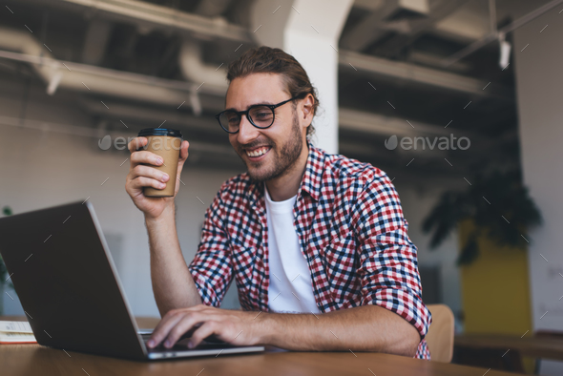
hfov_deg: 54.4
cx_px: 282
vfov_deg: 37.9
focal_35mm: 35
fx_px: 548
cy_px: 188
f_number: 1.8
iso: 100
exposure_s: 1/320
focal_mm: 35
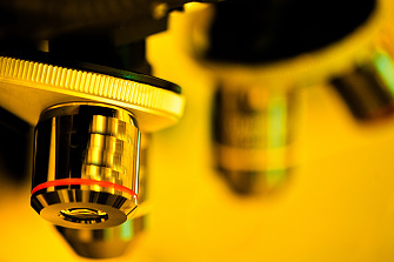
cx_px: 142
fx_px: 1739
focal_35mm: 159
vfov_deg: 8.6
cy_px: 99
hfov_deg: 12.9
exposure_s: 1/45
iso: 640
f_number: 3.3
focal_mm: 105
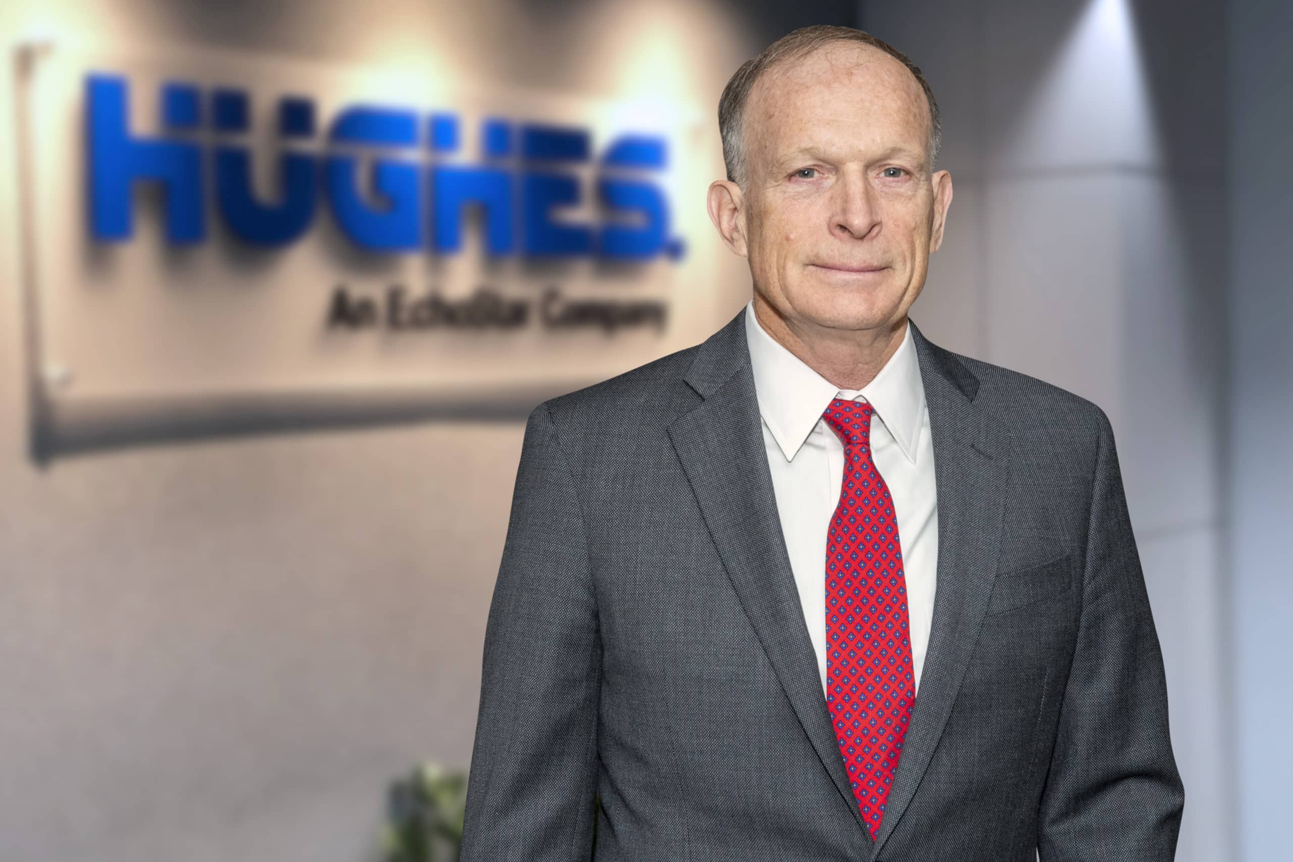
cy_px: 431
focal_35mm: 63
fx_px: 2263
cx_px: 646
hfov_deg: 31.9
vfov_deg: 21.6
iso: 1000
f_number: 7.1
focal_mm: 42
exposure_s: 1/60
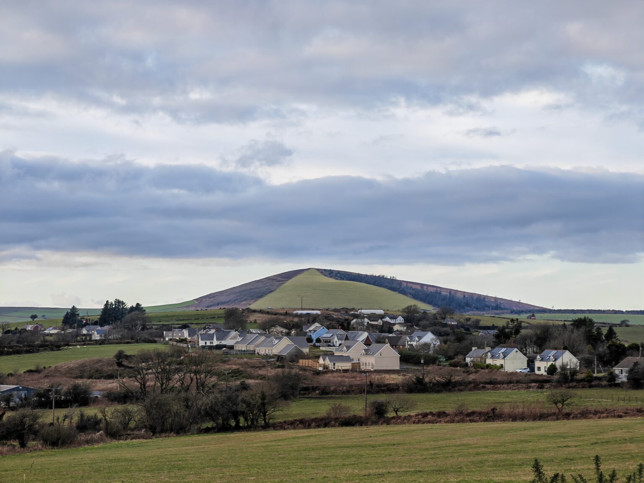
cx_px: 322
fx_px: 1767
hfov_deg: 20.7
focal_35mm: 95
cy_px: 242
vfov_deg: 15.6
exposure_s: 1/150
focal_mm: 16.85
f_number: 3.5
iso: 50
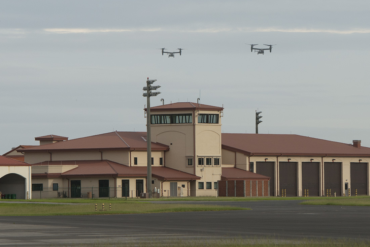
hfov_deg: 7.2
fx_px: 2929
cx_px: 293
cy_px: 144
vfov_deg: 4.8
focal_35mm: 285
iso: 200
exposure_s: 1/500
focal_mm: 145
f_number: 5.6
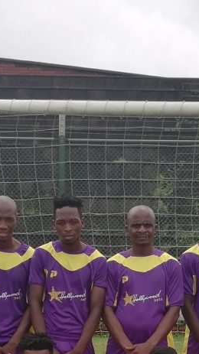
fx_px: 883
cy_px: 379
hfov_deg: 12.8
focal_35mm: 94
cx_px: 124
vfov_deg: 21.6
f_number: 2.2
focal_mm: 3.81
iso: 50
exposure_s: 1/999
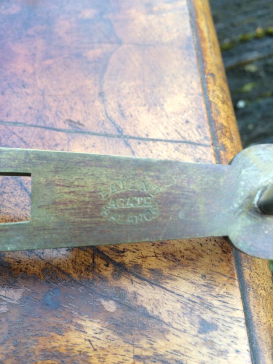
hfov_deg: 48.2
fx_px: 305
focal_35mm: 29
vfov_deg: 61.7
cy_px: 182
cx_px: 136
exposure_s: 1/60
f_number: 2.2
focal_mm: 4.15
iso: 32
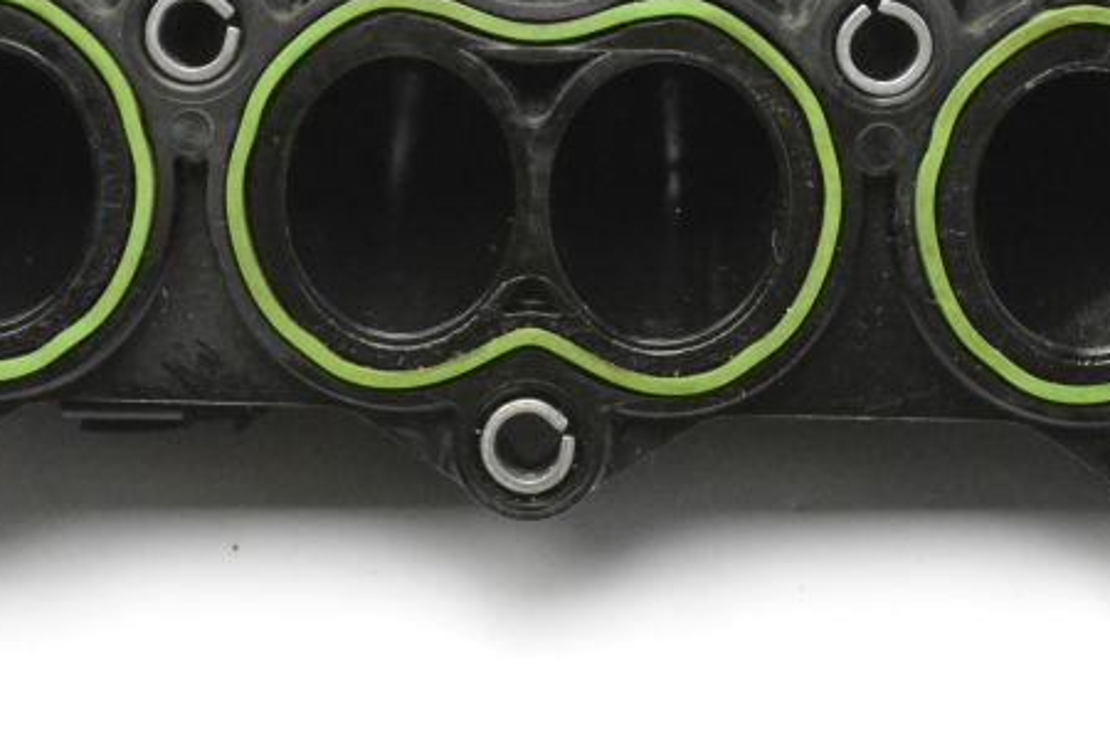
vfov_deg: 16.5
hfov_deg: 24.8
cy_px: 180
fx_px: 2526
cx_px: 575
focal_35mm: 82
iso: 6400
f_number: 11
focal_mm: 24
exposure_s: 1/160
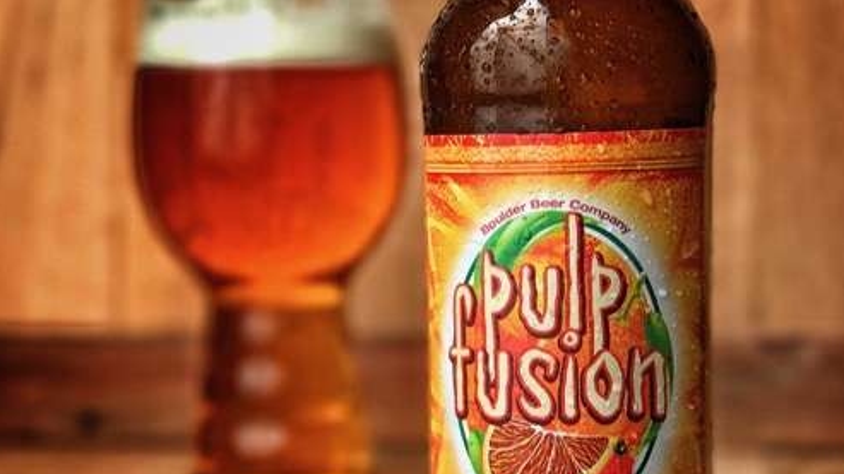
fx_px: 1410
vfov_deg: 19.0
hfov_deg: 33.3
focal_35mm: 63
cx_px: 421
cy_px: 319
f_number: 2.8
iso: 32
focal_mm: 6.6
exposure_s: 1/59
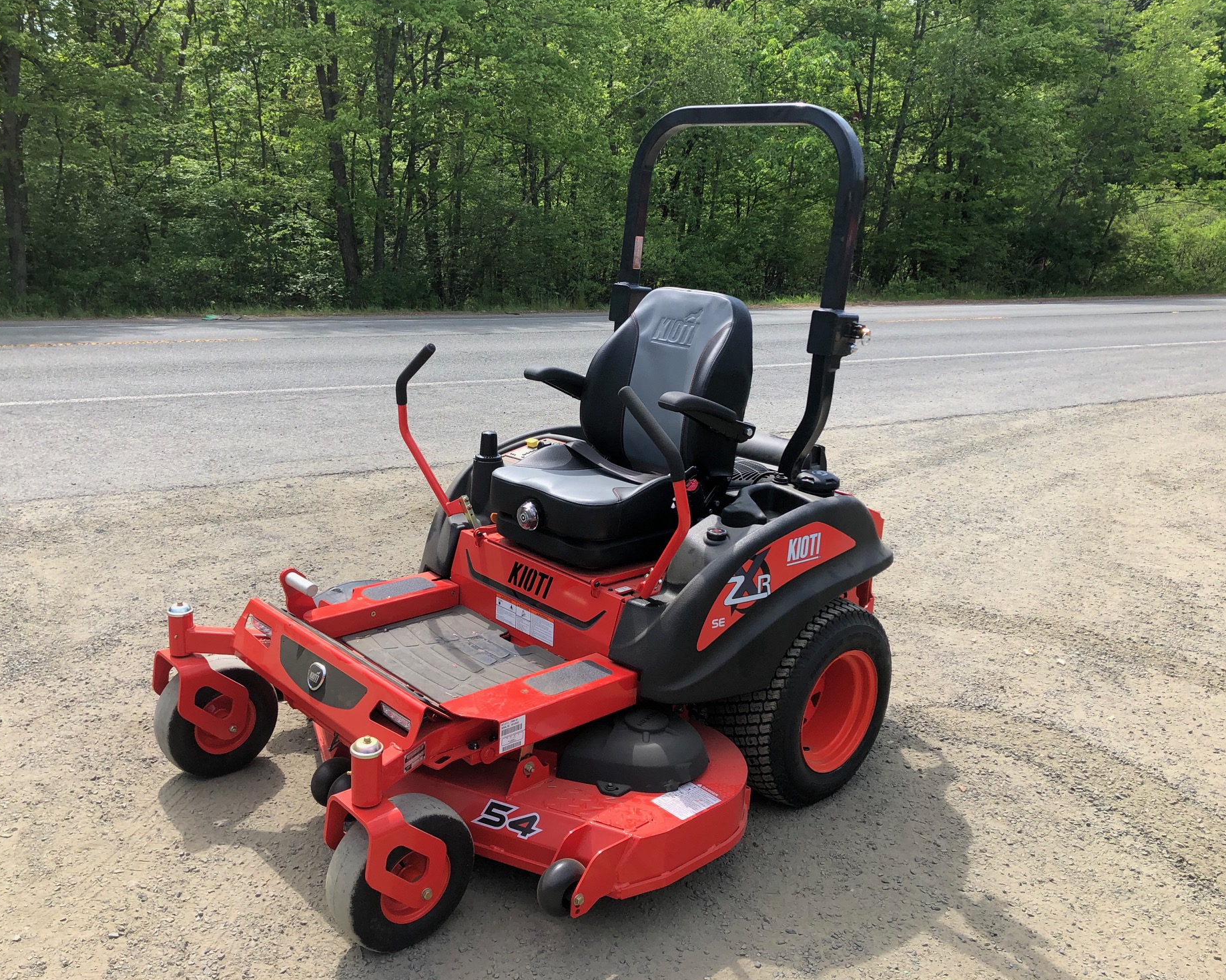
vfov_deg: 48.5
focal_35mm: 30
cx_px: 558
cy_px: 484
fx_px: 1088
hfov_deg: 58.7
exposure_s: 1/1715
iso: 20
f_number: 1.8
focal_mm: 3.99
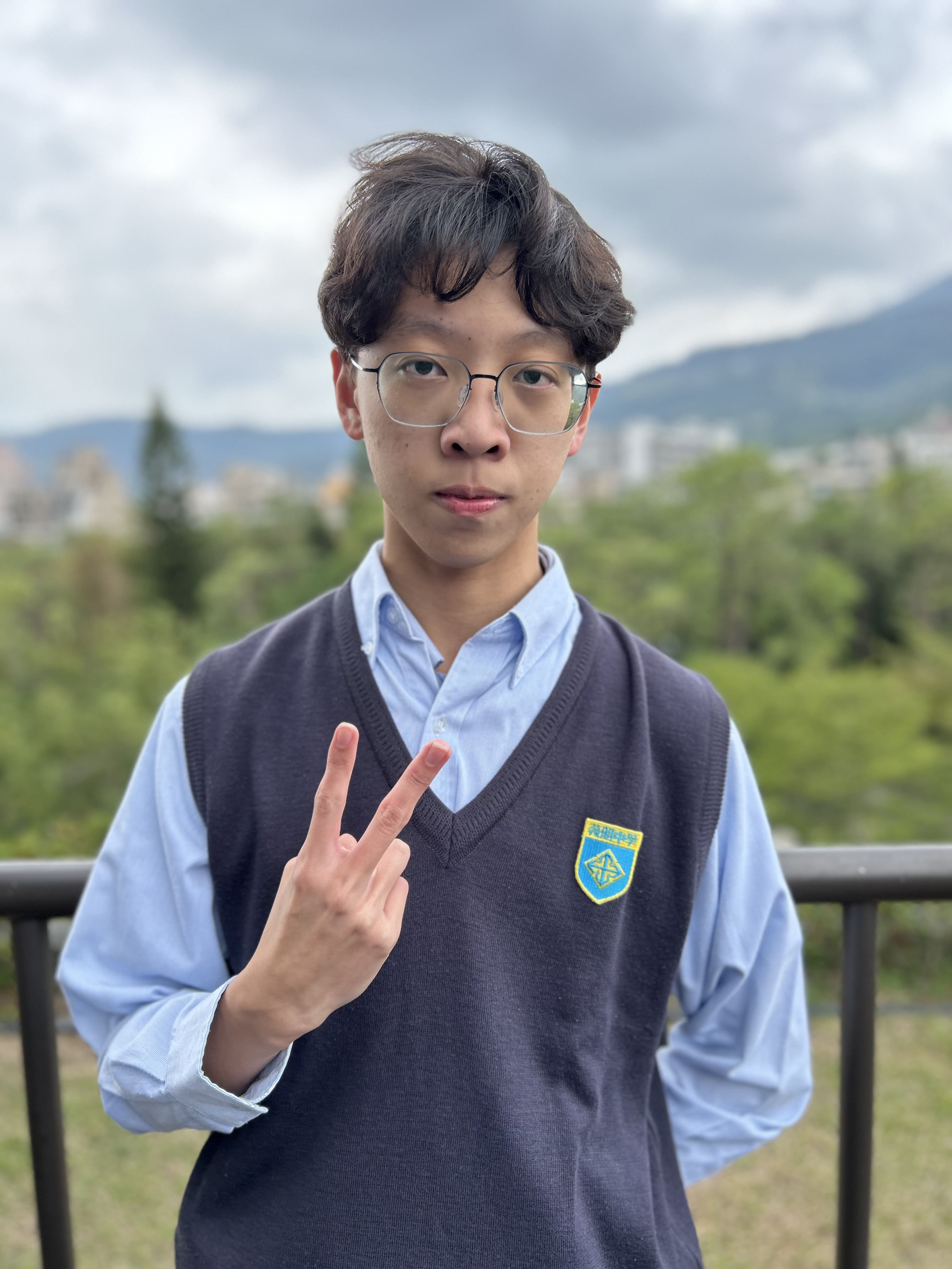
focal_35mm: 26
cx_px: 476
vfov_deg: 67.3
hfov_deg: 53.1
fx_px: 953
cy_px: 634
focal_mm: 5.7
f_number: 1.5
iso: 50
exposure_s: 1/718
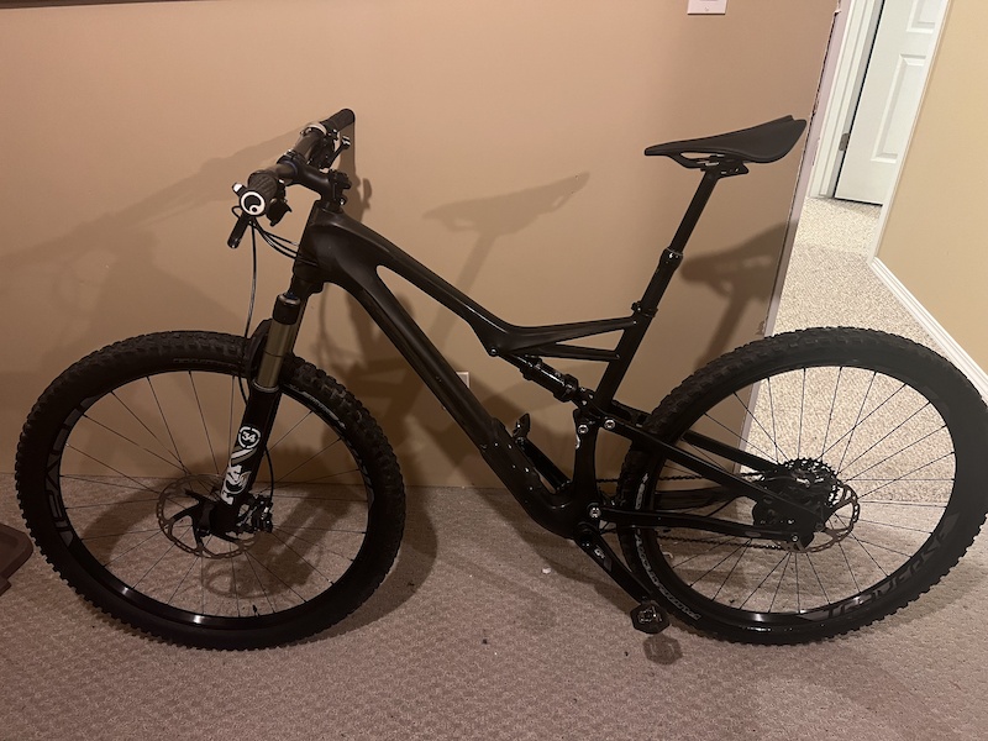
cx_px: 494
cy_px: 370
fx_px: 742
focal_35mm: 26
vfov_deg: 53.1
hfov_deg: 67.3
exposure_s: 1/30
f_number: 1.5
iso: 500
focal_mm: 5.7
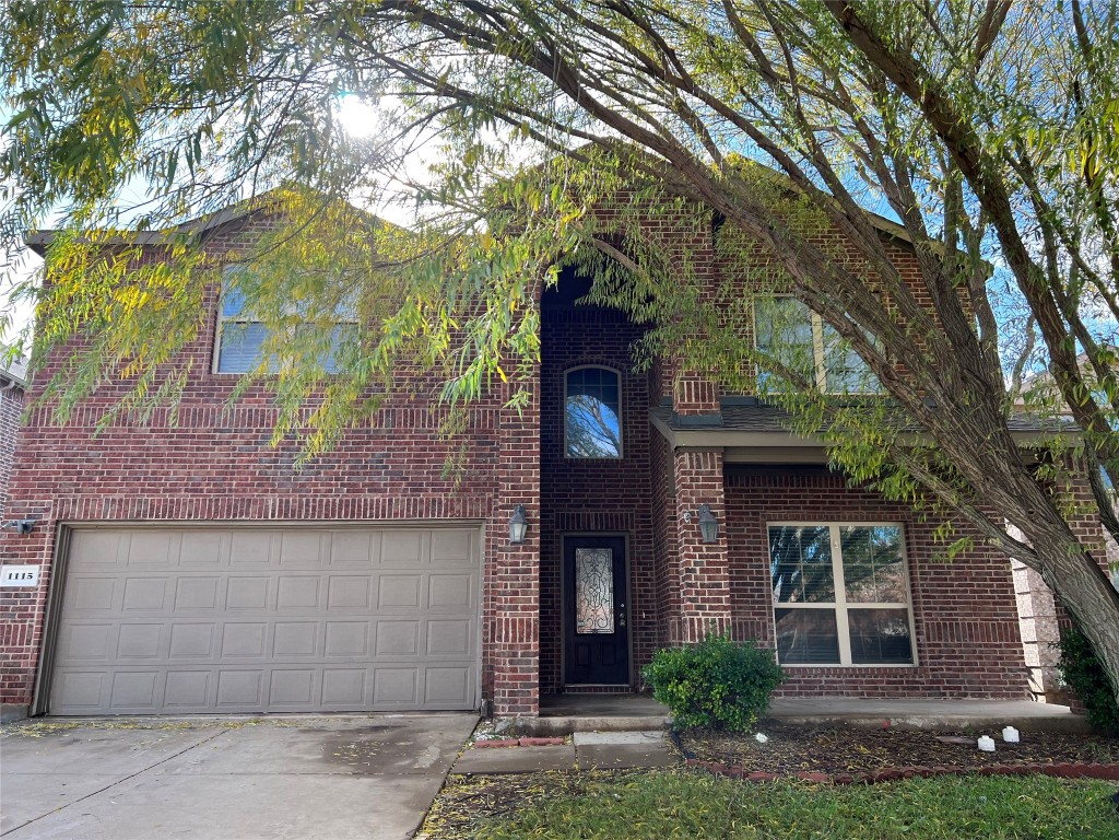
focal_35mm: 26
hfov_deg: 67.3
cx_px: 560
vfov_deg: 53.1
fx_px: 840
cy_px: 420
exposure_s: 1/846
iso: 50
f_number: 1.5
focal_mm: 5.7
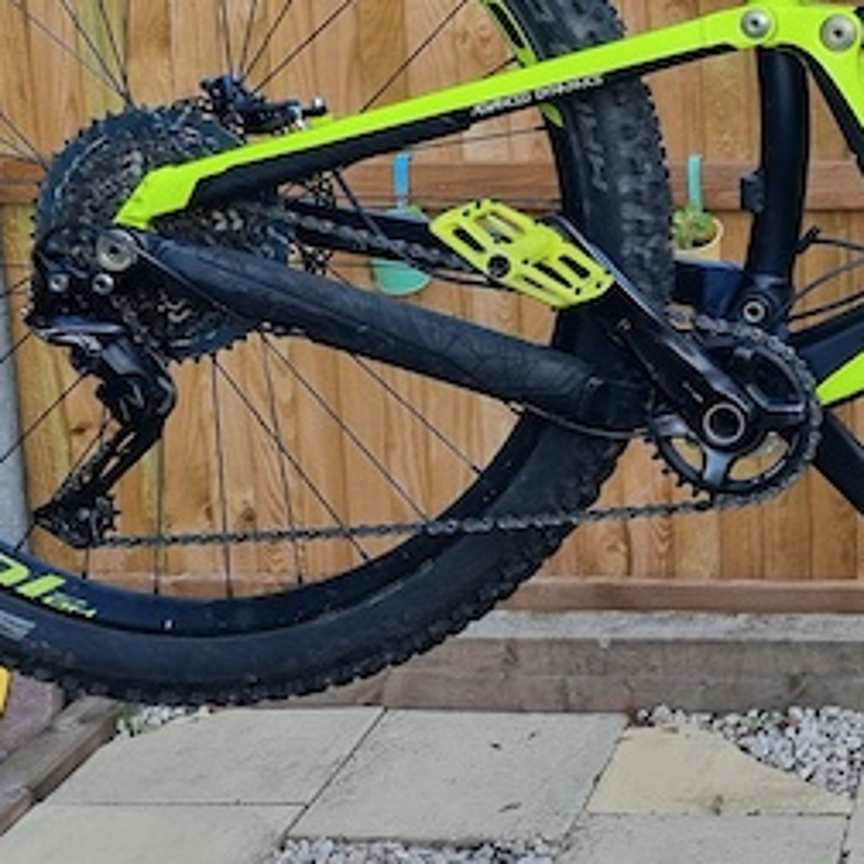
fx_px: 2061
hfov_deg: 22.0
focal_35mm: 73
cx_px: 1018
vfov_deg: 23.3
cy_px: 171
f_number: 1.8
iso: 50
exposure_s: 1/572
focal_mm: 5.4
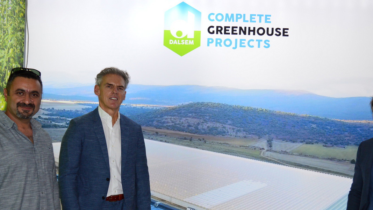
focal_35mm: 49
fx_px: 485
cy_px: 146
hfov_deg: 42.0
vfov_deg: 24.3
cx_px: 214
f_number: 5.6
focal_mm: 26
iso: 400
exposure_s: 1/125
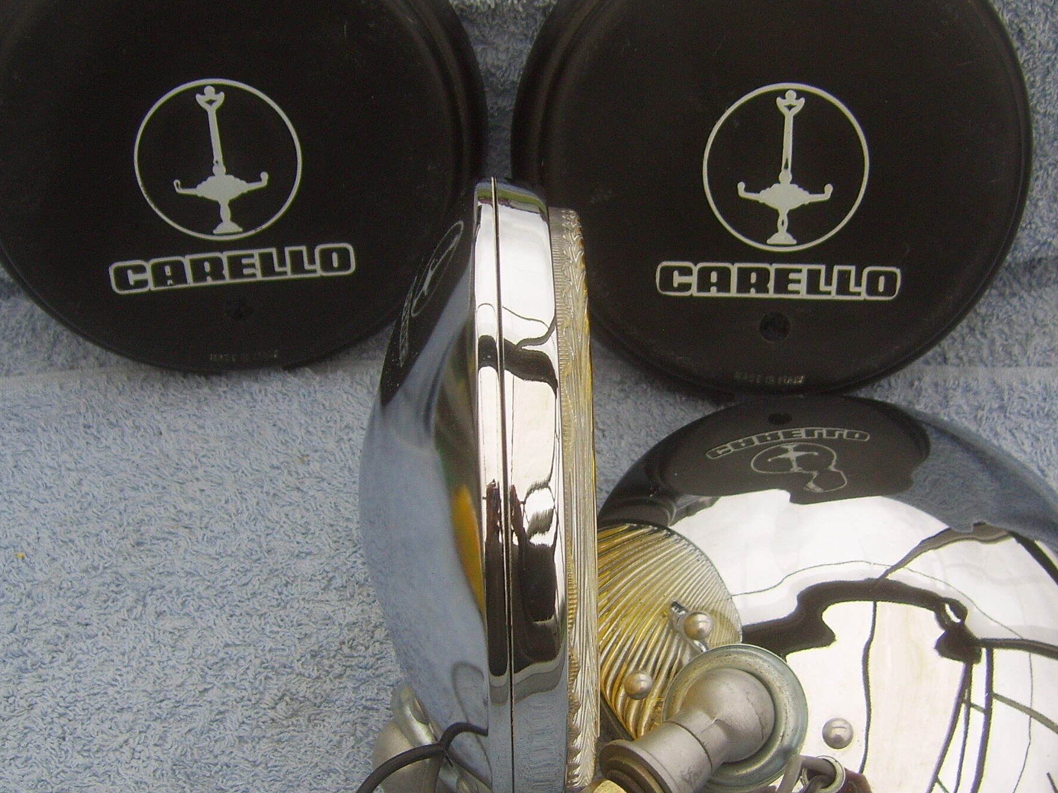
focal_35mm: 55
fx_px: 1681
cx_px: 589
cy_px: 416
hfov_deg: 34.9
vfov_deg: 26.6
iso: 50
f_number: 3.2
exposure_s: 1/80
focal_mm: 7.8
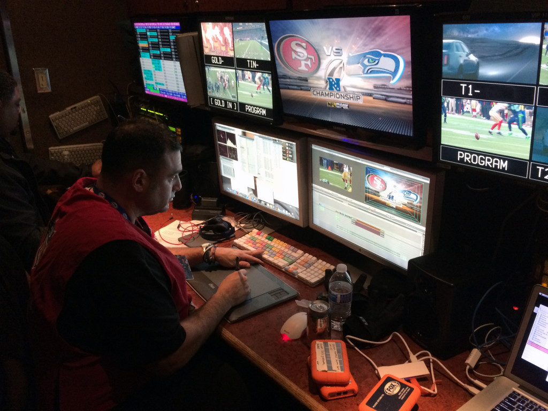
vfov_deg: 46.8
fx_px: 475
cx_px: 274
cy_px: 206
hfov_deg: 60.0
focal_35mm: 30
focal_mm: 4.12
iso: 250
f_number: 2.2
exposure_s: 1/30
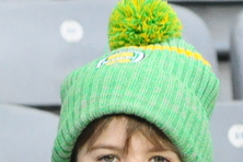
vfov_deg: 1.2
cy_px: 207
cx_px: -77
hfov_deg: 1.8
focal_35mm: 1125
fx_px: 7593
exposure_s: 1/200
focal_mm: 185
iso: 3200
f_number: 5.6
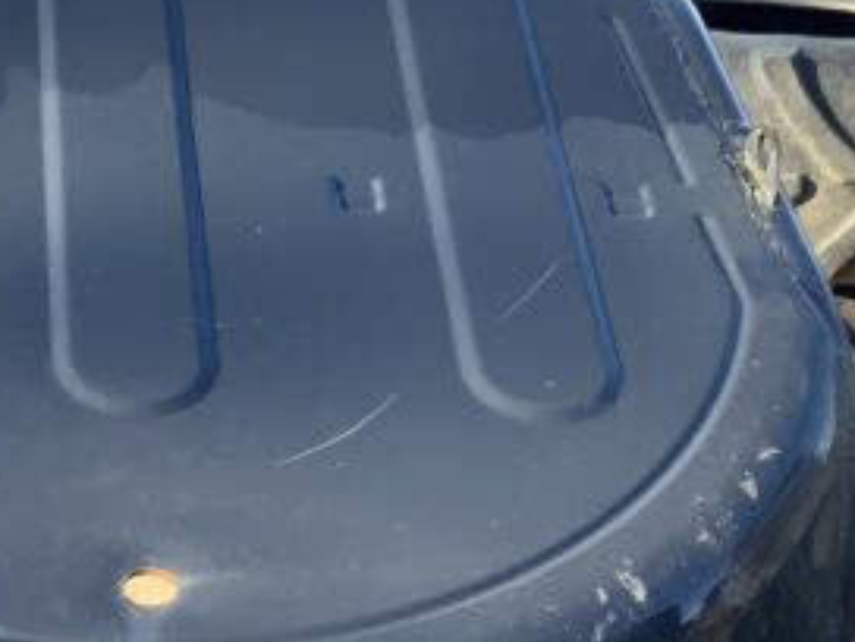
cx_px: 211
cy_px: 721
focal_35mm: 109
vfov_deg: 13.3
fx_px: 2692
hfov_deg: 17.9
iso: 16
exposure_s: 1/206
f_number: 1.8
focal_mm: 3
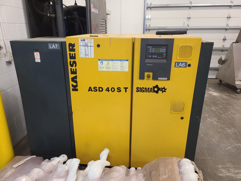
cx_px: 120
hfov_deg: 67.3
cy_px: 90
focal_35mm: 26
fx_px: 181
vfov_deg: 53.1
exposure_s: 1/60
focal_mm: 5.4
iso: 200
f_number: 1.8
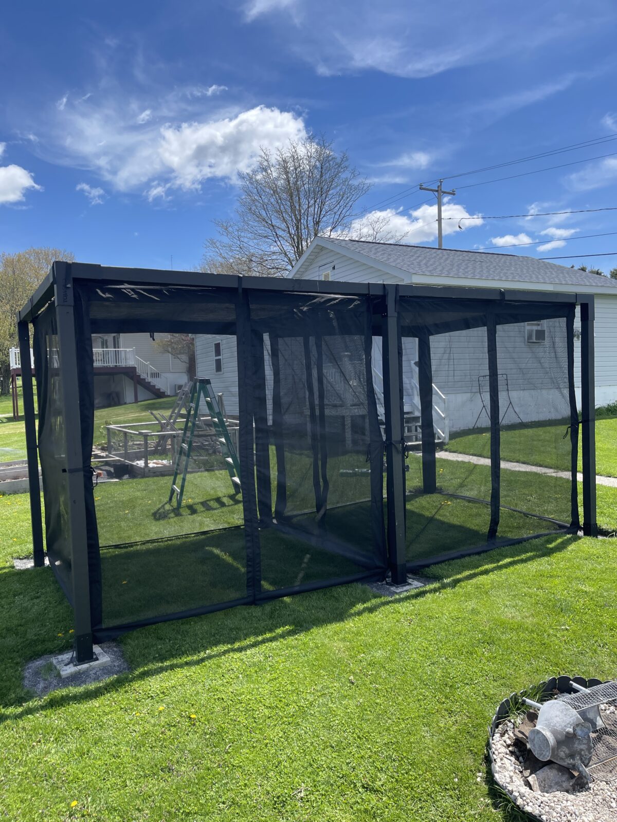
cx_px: 308
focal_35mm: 26
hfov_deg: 53.1
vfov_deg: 67.3
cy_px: 411
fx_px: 618
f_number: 1.6
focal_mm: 5.1
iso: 32
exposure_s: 1/2433
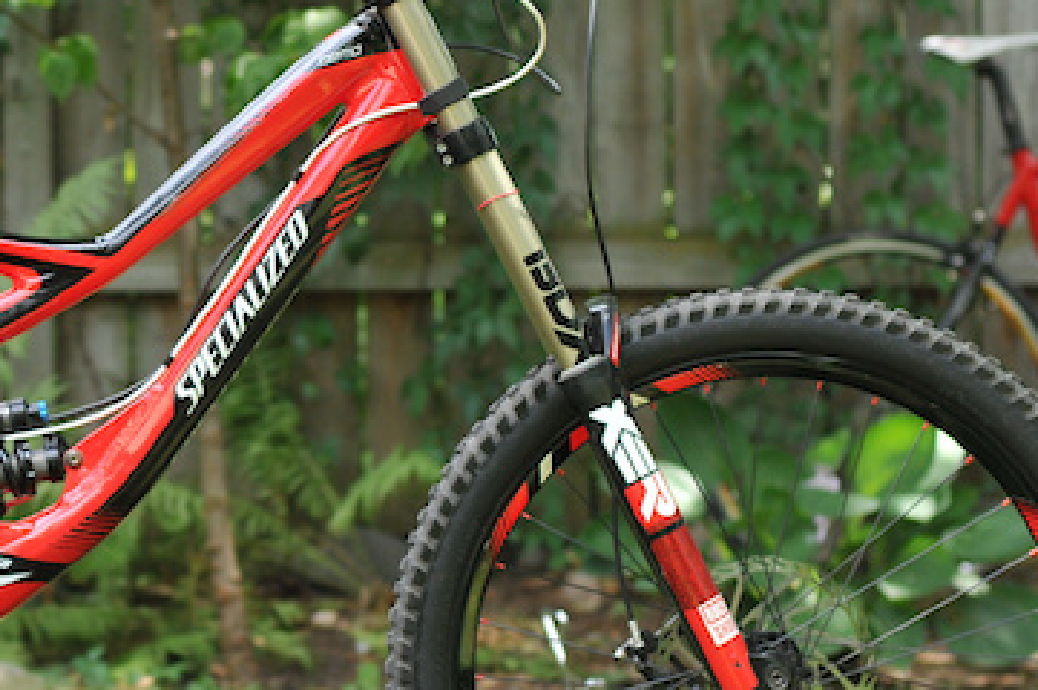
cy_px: 424
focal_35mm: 166
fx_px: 4782
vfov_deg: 8.3
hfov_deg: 12.3
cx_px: 129
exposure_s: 1/640
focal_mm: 50
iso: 500
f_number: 3.2
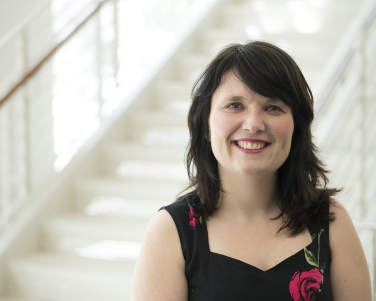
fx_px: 1002
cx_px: 189
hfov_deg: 21.3
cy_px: 151
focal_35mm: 90
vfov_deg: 17.1
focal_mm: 43
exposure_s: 1/320
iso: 200
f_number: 1.7
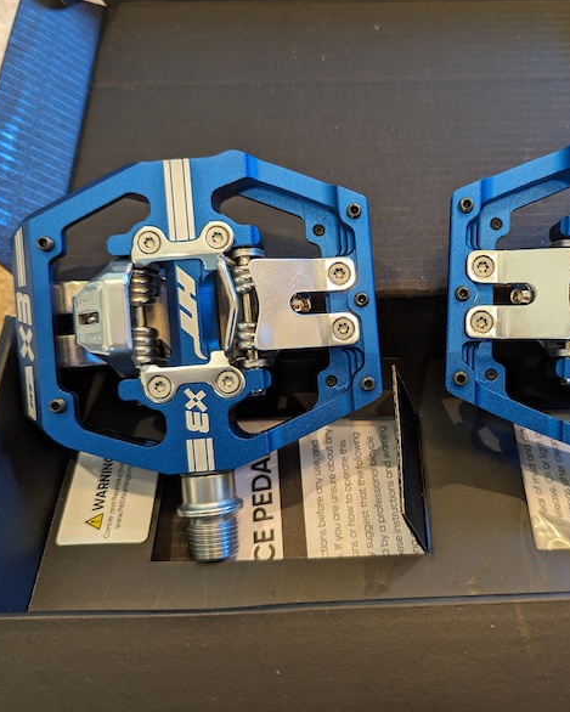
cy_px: 349
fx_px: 675
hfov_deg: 45.2
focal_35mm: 32
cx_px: 374
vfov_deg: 55.7
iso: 208
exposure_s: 1/24
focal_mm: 6.81
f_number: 1.85
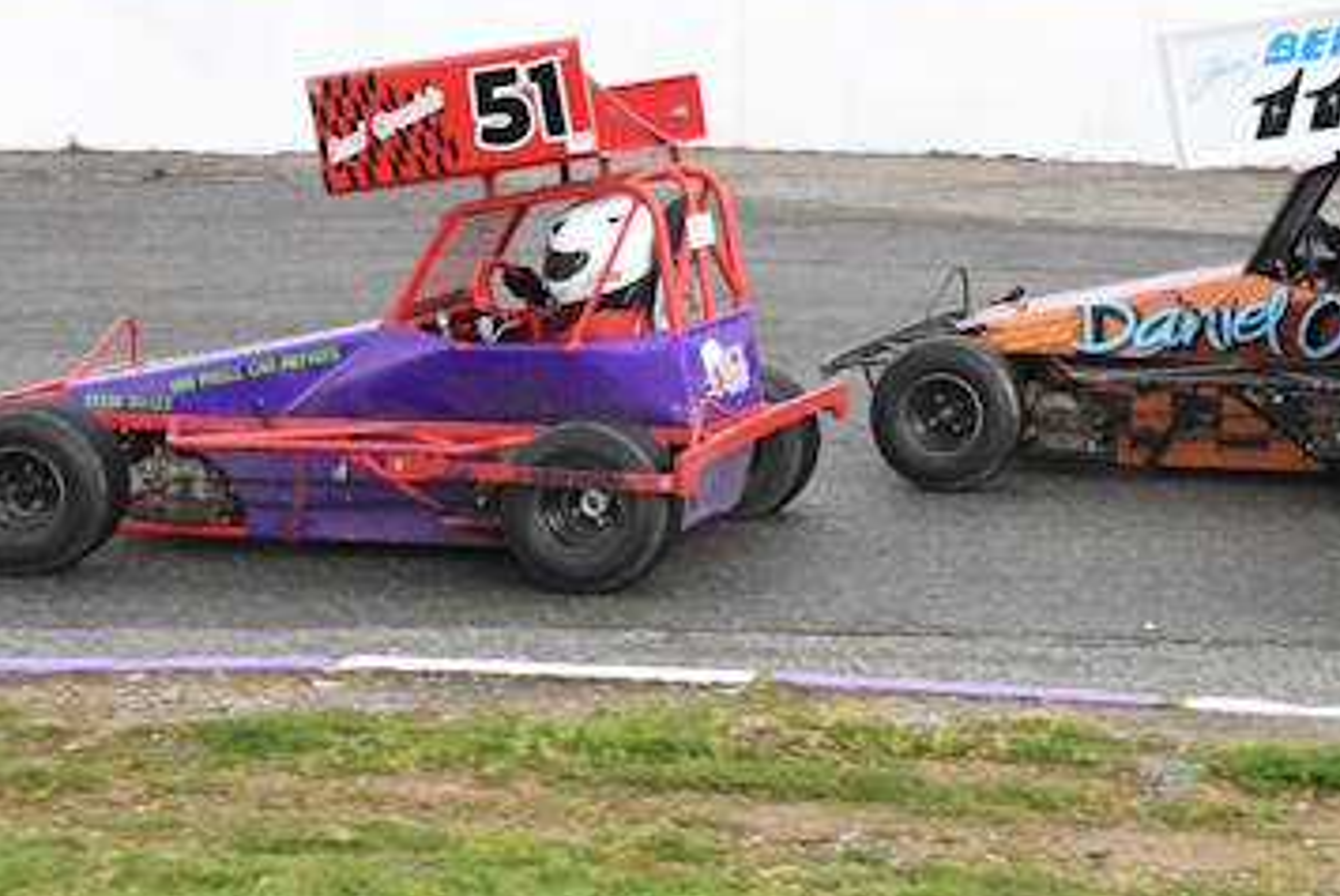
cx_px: 1438
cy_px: 179
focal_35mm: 101
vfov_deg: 13.5
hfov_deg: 19.4
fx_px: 3762
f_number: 16
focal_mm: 30
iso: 4000
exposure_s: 1/500
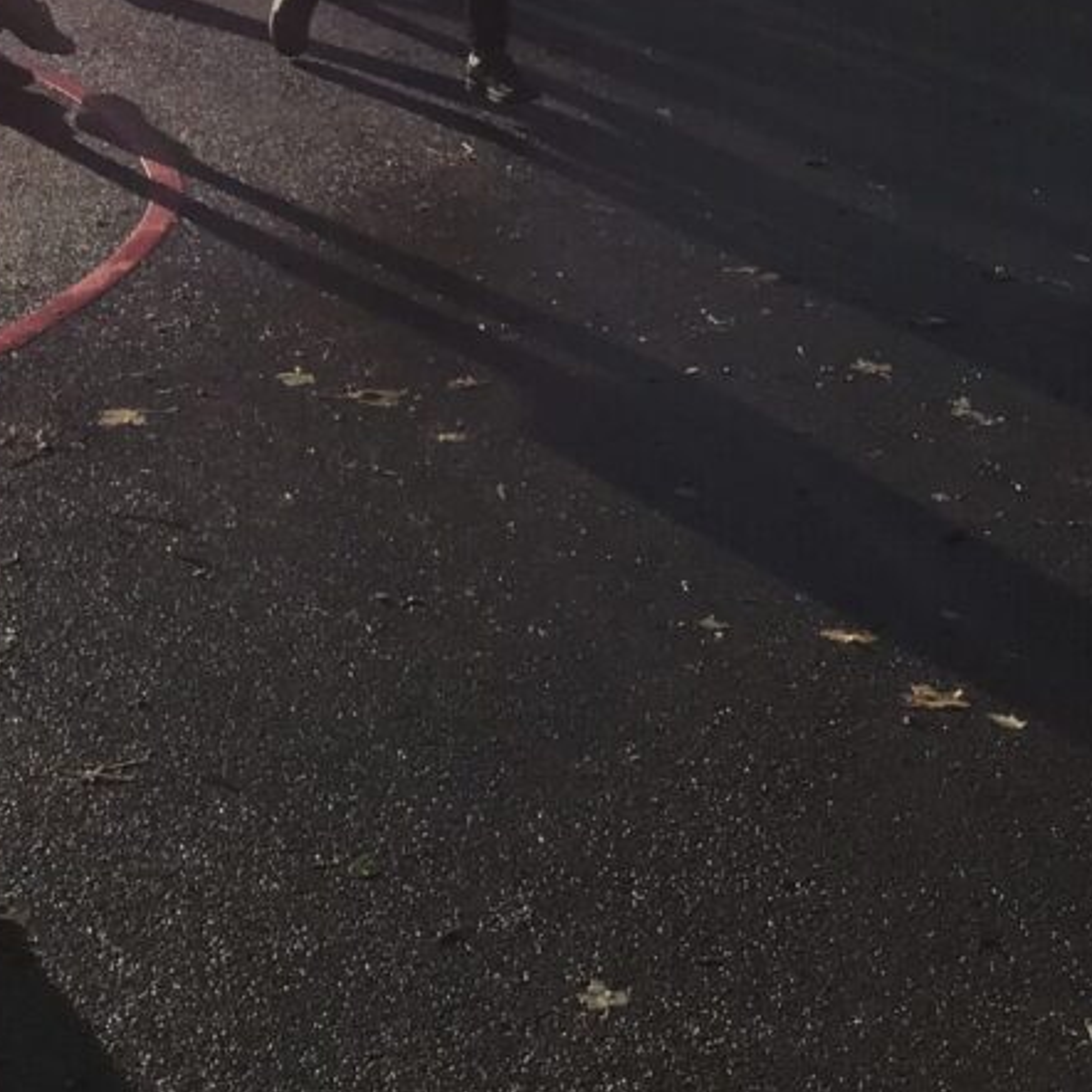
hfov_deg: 20.5
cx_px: 136
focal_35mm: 83
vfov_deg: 20.0
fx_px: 2962
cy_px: -78
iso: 25
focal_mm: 3.3
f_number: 2.4
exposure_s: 1/1253
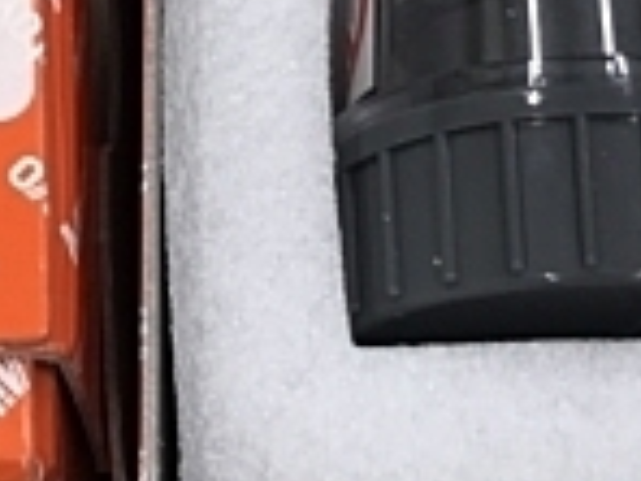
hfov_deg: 16.3
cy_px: 78
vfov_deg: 12.2
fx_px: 2241
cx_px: 238
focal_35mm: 121
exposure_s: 1/50
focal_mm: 3.99
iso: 25
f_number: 1.8
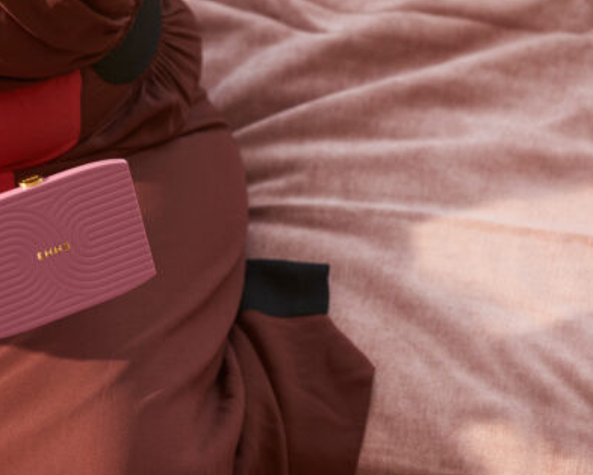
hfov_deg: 17.5
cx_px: 160
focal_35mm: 109
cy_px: 197
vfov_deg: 14.1
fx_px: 1914
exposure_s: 1/50
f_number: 4.5
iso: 320
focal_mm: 70
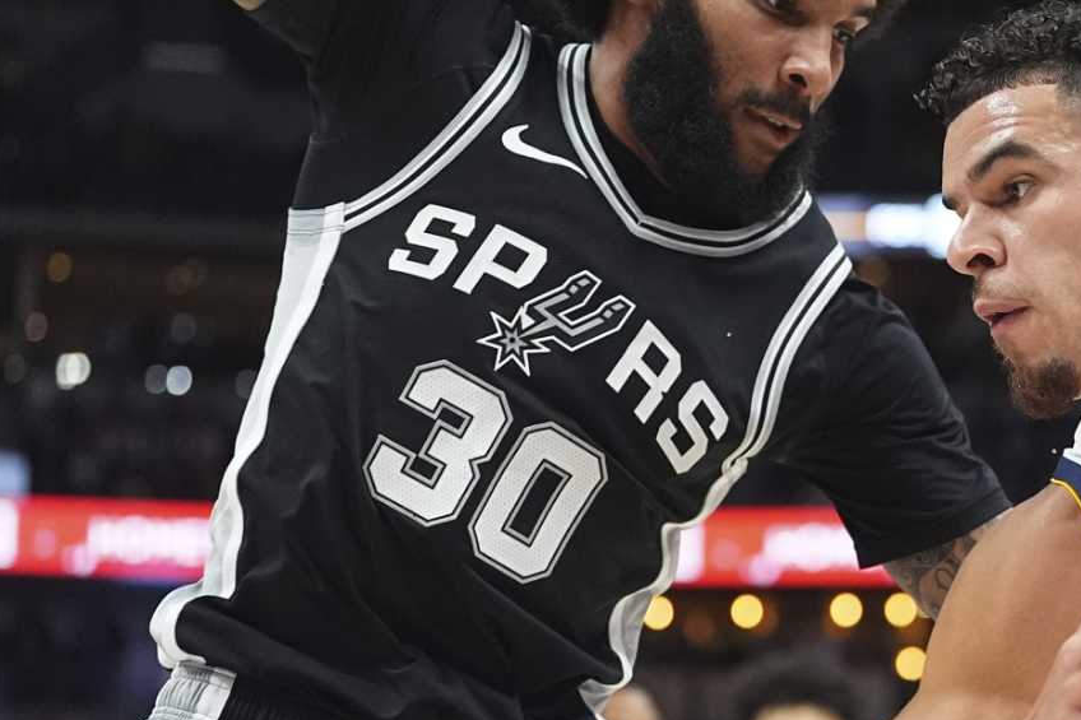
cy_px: 523
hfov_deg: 11.9
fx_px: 5073
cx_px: 1279
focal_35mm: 169
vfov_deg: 8.1
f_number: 3.2
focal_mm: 70
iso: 5000
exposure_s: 1/1600
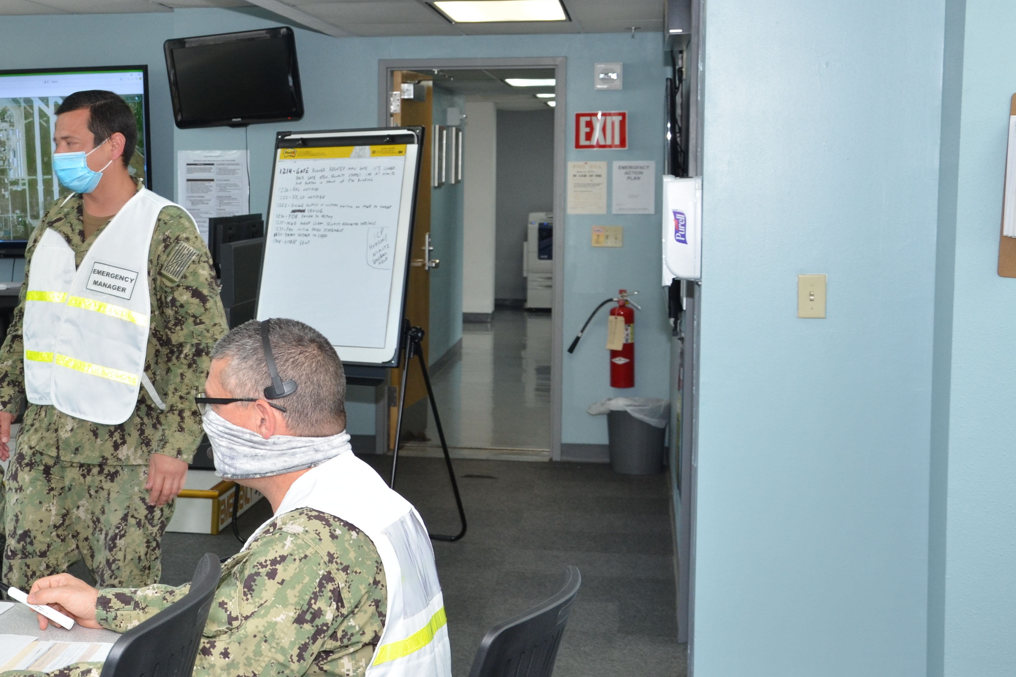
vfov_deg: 20.9
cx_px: 167
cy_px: 280
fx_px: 1830
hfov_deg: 30.1
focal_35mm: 65
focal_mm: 25
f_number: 5.6
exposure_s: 1/60
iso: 400
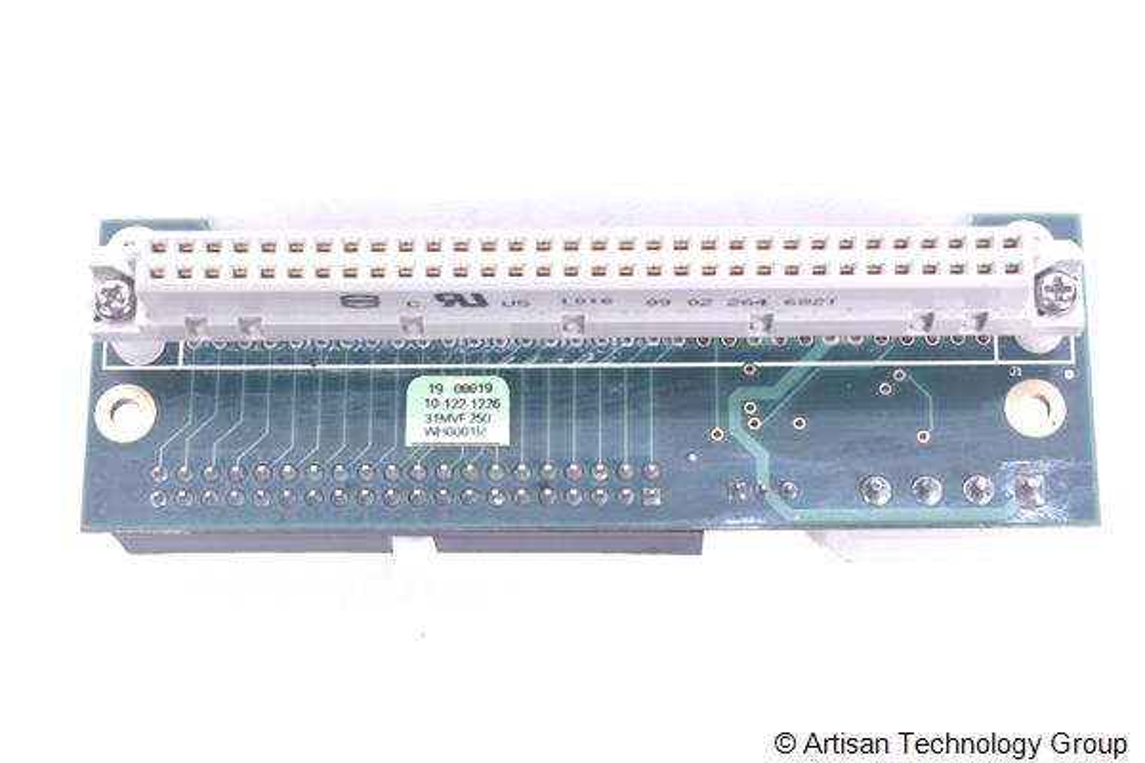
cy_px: 382
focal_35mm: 51
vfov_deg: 26.5
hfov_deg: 38.9
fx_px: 1622
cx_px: 572
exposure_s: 1/200
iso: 200
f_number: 11
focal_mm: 34
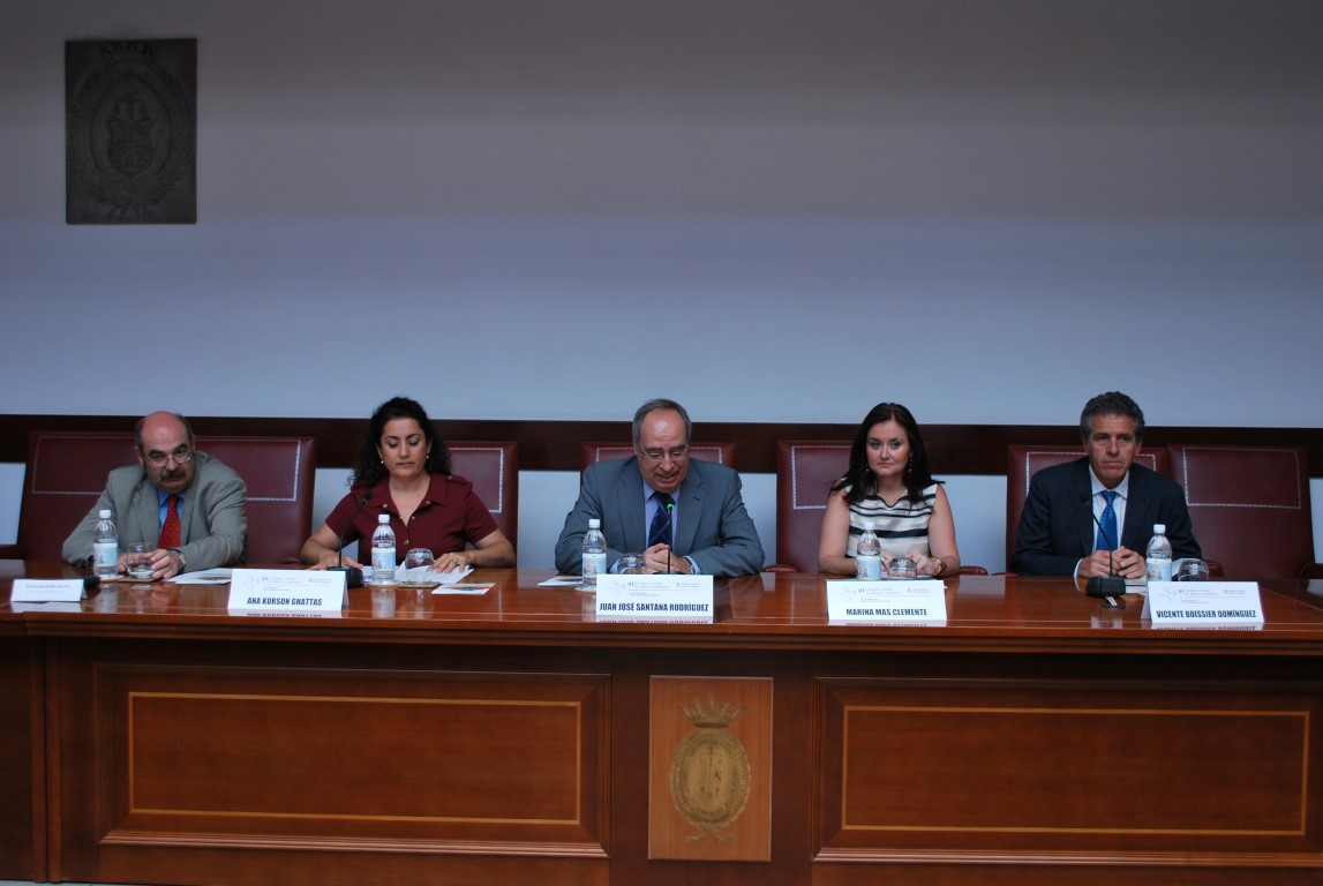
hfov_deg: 49.5
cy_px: 443
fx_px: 1435
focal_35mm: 39
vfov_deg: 34.3
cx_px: 662
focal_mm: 26
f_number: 4.2
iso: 200
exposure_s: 1/60
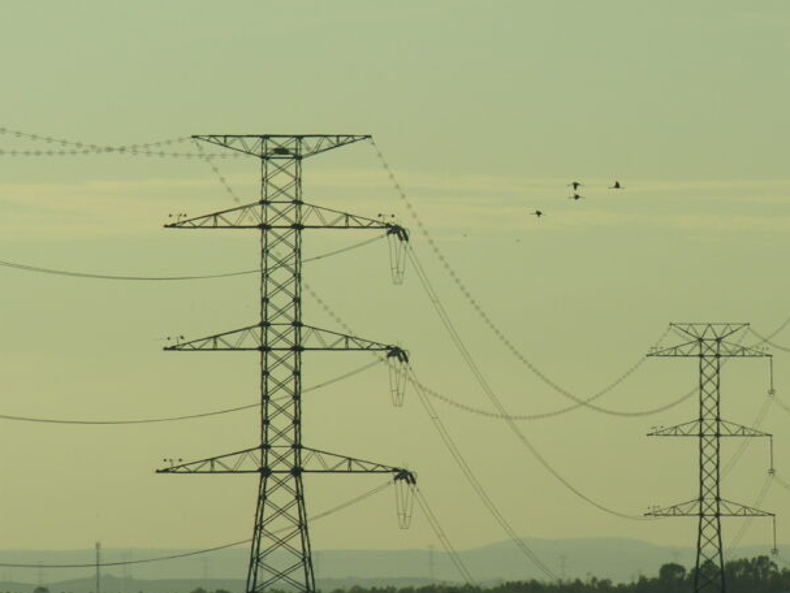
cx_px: 586
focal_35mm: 590
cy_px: 216
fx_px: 13473
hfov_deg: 3.4
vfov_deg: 2.5
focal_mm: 89
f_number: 7.4
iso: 50
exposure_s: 1/125
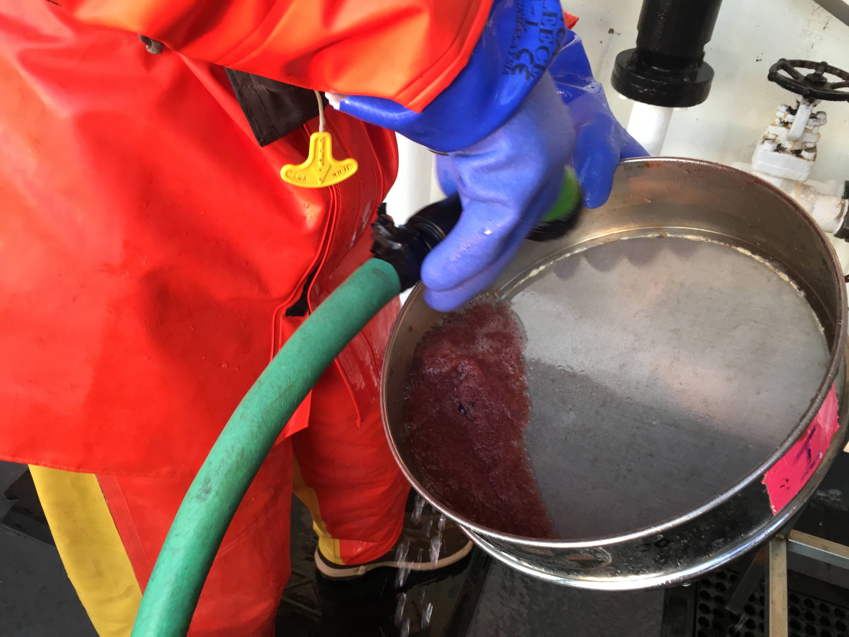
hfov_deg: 61.7
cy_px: 318
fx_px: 711
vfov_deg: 48.2
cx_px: 424
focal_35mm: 29
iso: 32
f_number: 2.2
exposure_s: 1/15
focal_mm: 4.15
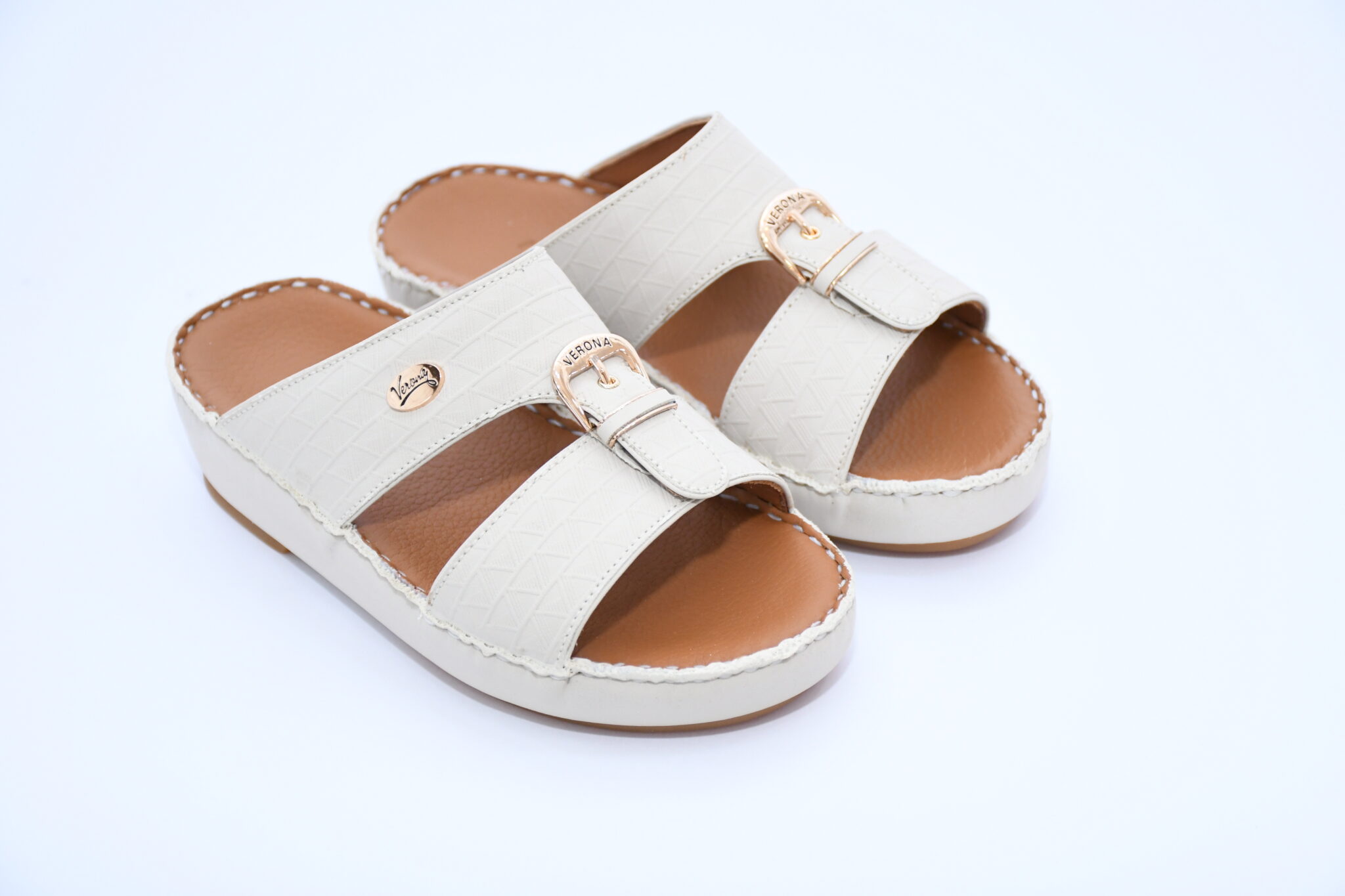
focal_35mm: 84
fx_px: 3138
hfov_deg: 24.2
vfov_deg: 16.3
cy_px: 448
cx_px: 672
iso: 1250
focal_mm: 56
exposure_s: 1/200
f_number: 5.6
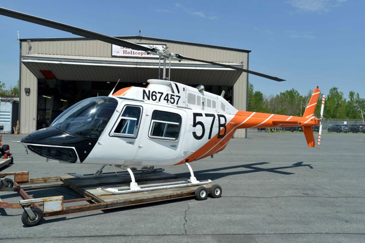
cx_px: 182
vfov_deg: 41.2
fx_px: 325
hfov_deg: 58.7
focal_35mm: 32
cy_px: 122
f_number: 18
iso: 1600
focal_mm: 32
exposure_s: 1/1250
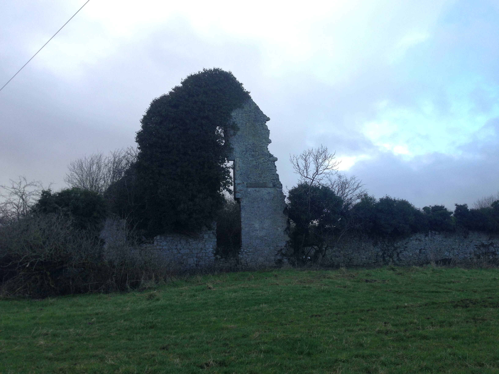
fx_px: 476
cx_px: 250
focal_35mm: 33
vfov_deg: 42.9
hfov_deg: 55.4
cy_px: 187
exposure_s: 1/246
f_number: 2.4
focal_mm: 4.12
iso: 50
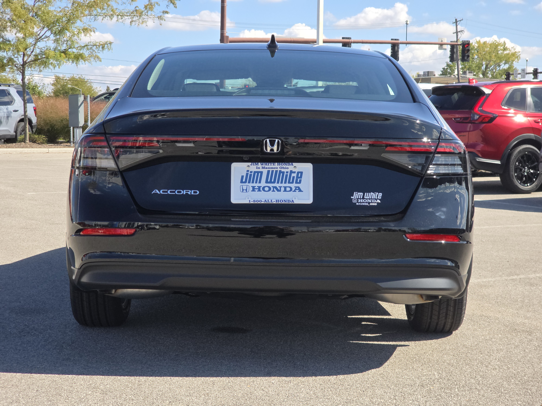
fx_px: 1080
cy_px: 203
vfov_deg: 21.3
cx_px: 271
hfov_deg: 28.2
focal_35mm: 69
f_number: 2.4
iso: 50
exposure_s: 1/1258
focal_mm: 7.9
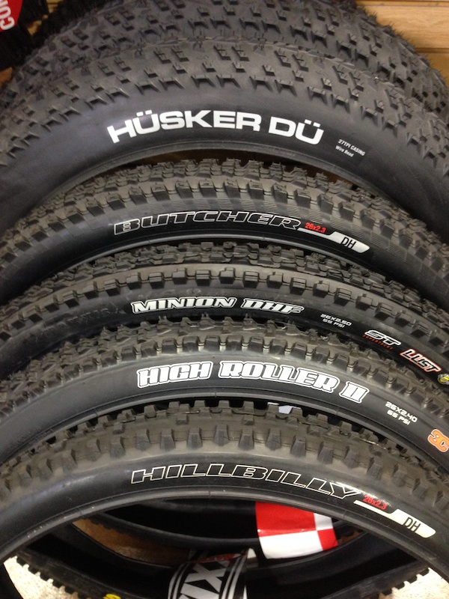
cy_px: 300
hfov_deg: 42.9
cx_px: 224
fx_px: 571
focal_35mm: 33
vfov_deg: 55.4
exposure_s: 1/20
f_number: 2.4
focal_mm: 4.12
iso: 250
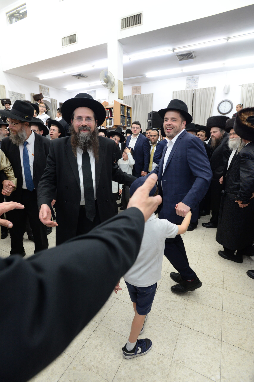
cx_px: 127
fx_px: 201
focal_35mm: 19
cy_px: 191
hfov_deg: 64.6
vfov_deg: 86.9
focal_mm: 19
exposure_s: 1/250
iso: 1600
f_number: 4.5
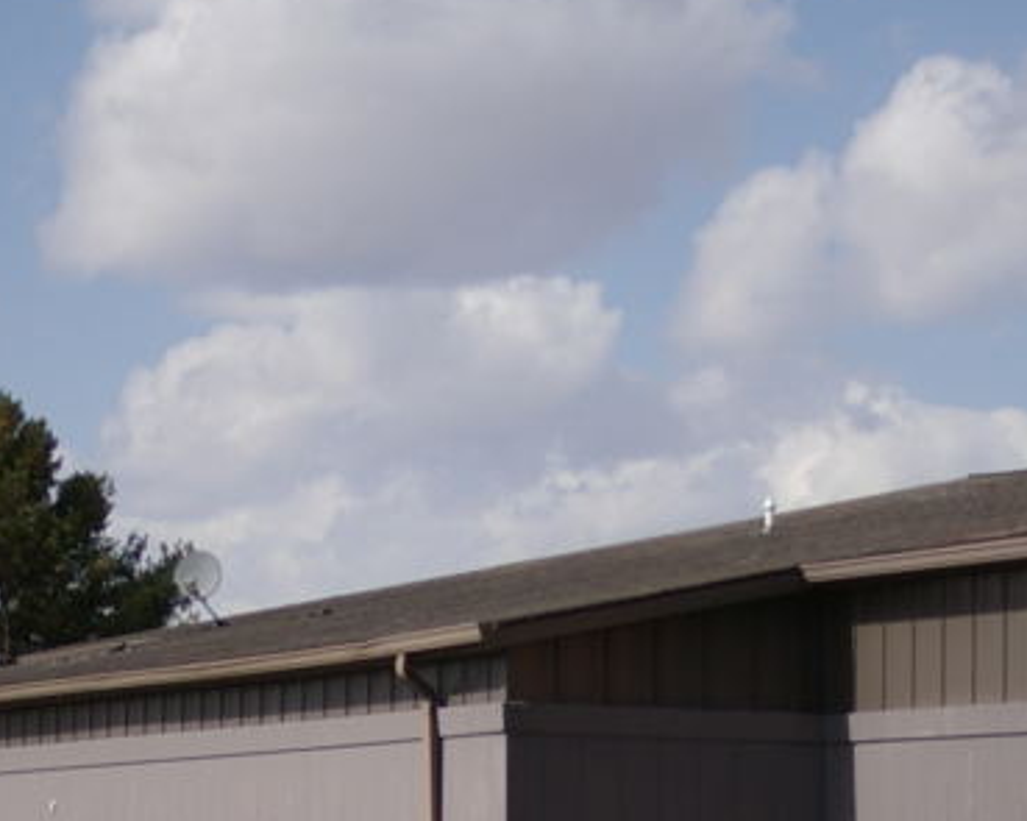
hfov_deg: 10.3
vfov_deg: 8.1
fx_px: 5676
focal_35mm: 187
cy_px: 1165
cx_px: 623
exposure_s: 1/4000
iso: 200
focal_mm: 35
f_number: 2.8
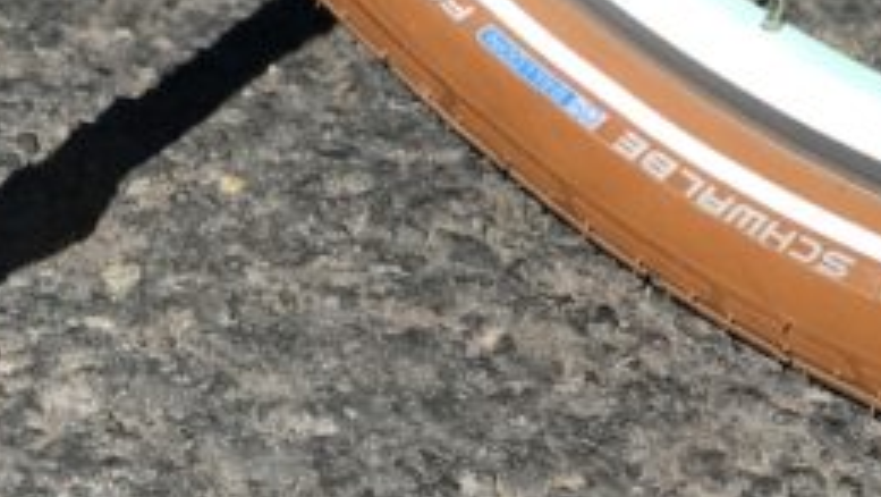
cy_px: -231
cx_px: 61
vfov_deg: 6.5
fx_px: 4301
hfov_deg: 11.6
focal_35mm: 184
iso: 20
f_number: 2.8
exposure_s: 1/870
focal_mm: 6.6
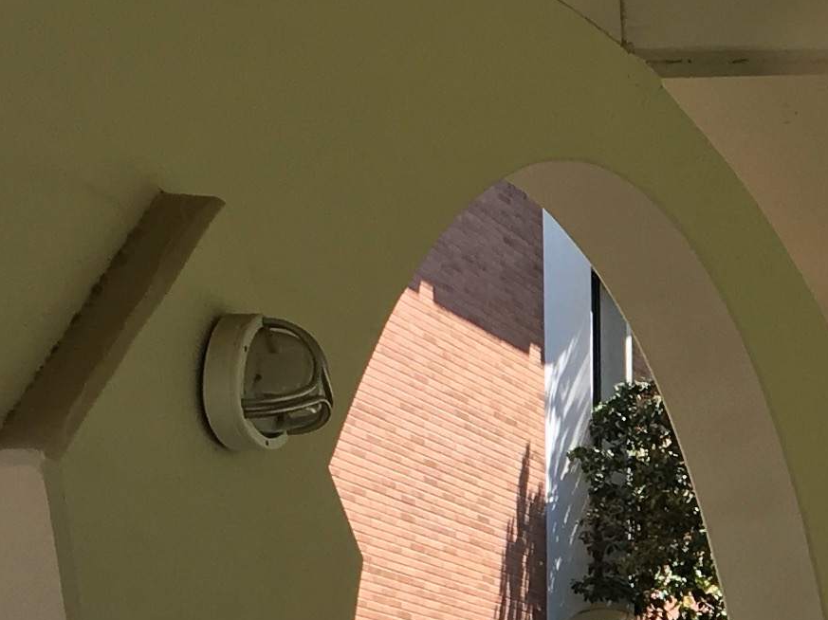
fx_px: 3204
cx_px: 1318
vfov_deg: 10.7
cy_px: 929
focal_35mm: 134
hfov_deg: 13.7
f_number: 2.2
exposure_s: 1/425
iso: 25
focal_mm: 4.15
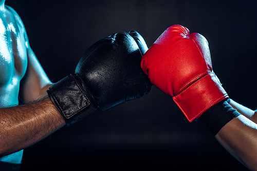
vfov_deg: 27.0
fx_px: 357
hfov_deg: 39.6
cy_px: 86
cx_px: 128
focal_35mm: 50
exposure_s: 1/200
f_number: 5
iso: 160
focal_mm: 50
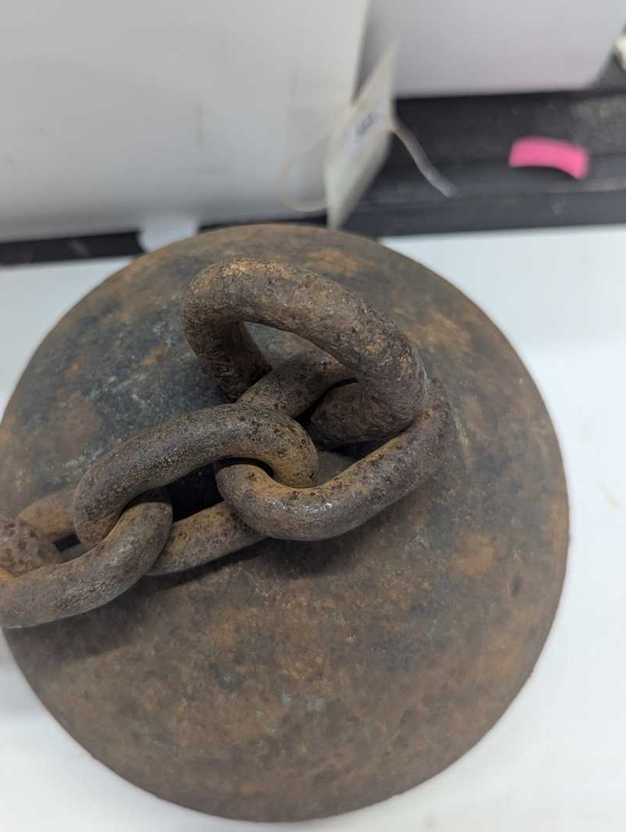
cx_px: 253
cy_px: 378
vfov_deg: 53.8
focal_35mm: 34
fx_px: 818
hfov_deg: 41.7
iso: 167
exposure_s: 1/50
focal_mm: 6.81
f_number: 1.85
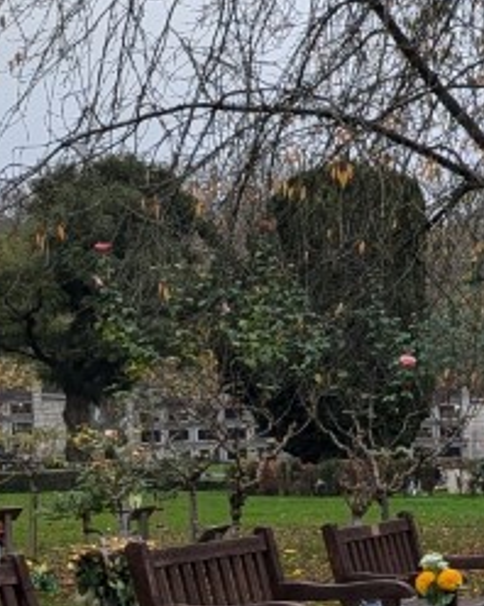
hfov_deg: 11.9
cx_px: 1033
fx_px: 2026
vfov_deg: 16.8
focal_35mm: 113
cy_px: 560
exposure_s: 1/231
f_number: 1.85
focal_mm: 6.81
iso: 48
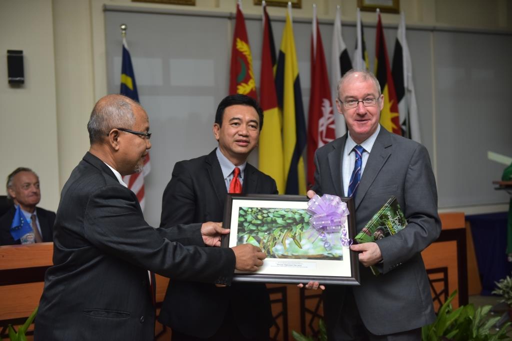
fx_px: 683
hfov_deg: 41.1
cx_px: 256
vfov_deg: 28.1
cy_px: 170
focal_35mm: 48
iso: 400
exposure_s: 1/200
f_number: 3.2
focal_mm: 48
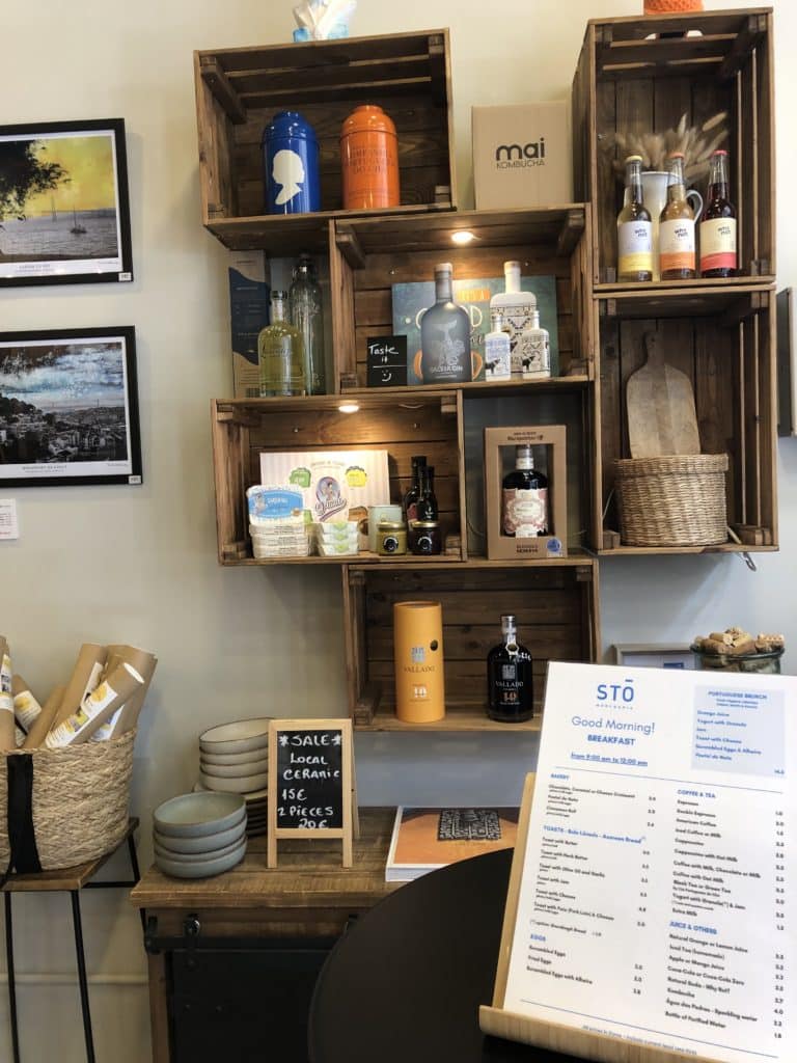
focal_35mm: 28
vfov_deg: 63.4
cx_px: 398
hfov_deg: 49.7
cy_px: 532
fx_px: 860
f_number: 1.8
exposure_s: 1/33
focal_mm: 4
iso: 40
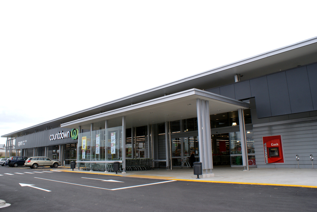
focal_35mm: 27
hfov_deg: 67.3
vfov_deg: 48.0
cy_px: 106
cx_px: 158
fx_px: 238
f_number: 10
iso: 100
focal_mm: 18
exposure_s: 1/80
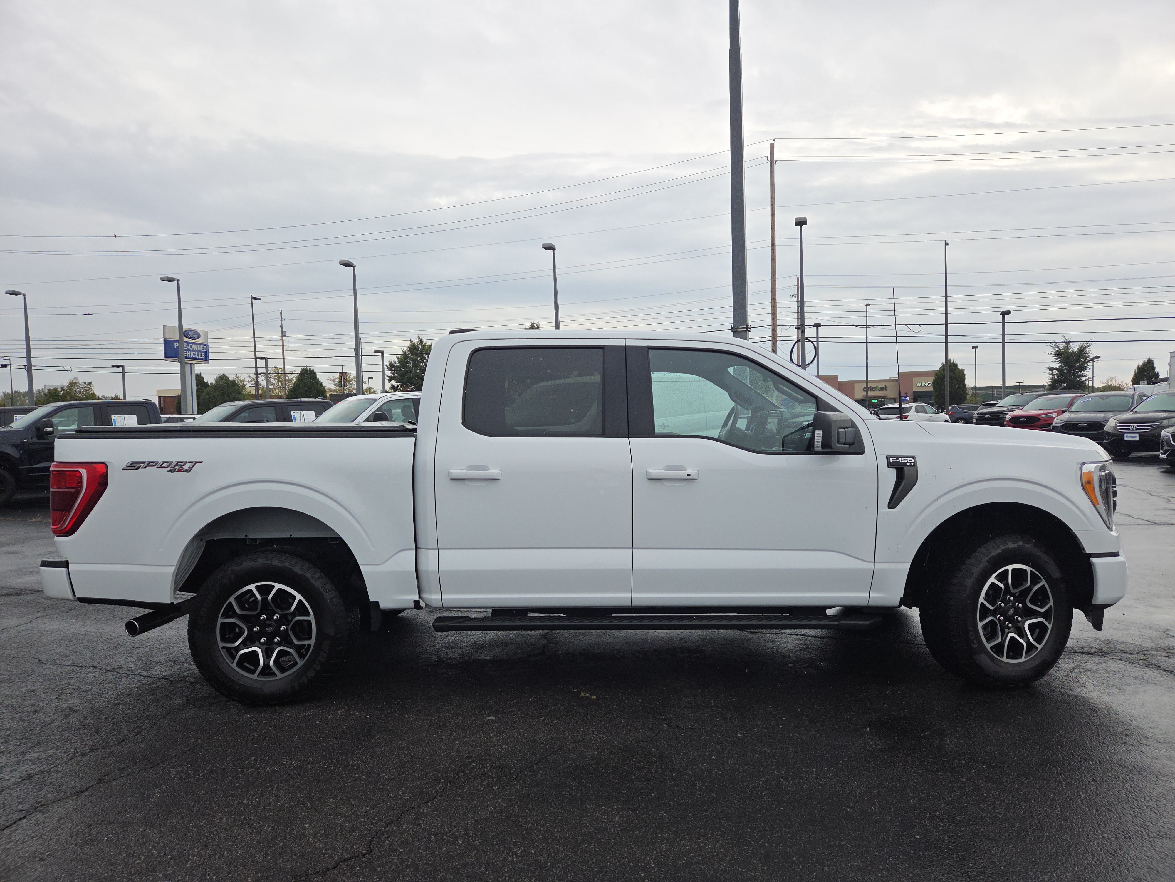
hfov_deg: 73.9
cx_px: 588
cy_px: 441
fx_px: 781
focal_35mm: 23
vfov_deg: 58.9
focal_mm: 5.4
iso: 80
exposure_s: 1/2993
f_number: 1.8
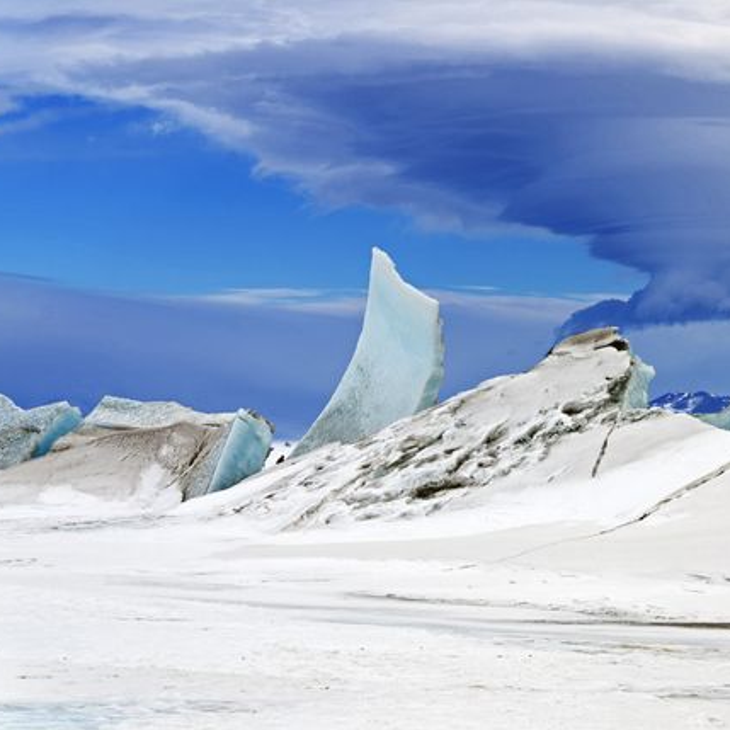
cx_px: 502
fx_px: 3451
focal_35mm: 145
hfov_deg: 12.1
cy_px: 365
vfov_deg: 12.1
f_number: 9
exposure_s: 1/320
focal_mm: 75
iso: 100
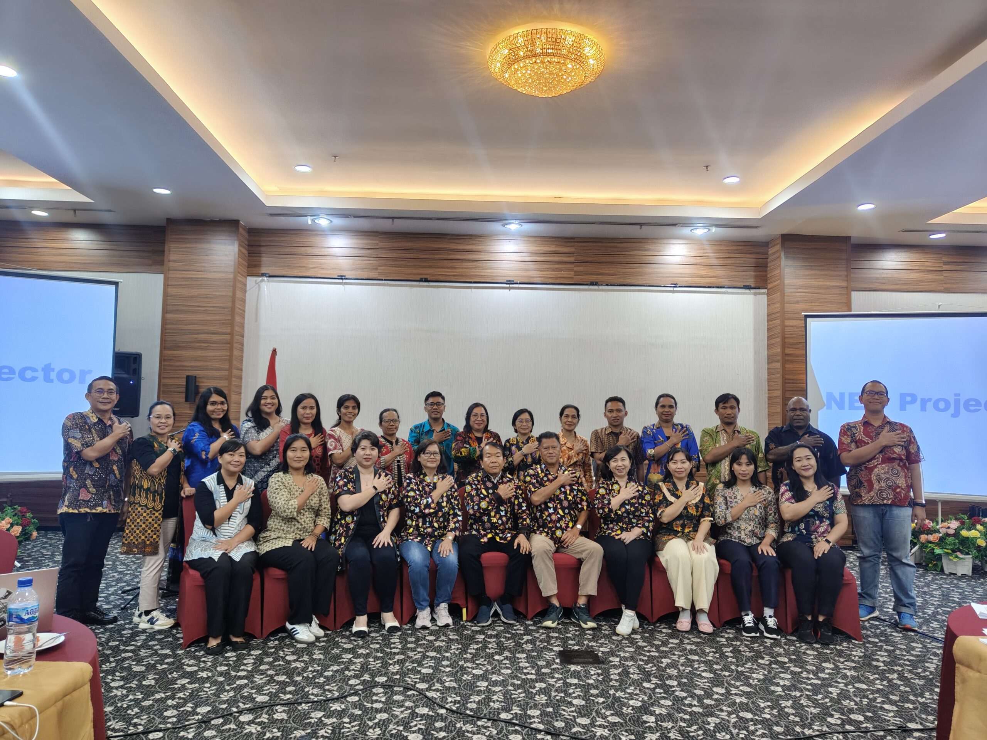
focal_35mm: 24
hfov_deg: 71.6
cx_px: 494
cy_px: 370
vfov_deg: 56.8
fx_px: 684
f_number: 1.8
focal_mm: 5.59
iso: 400
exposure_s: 1/50
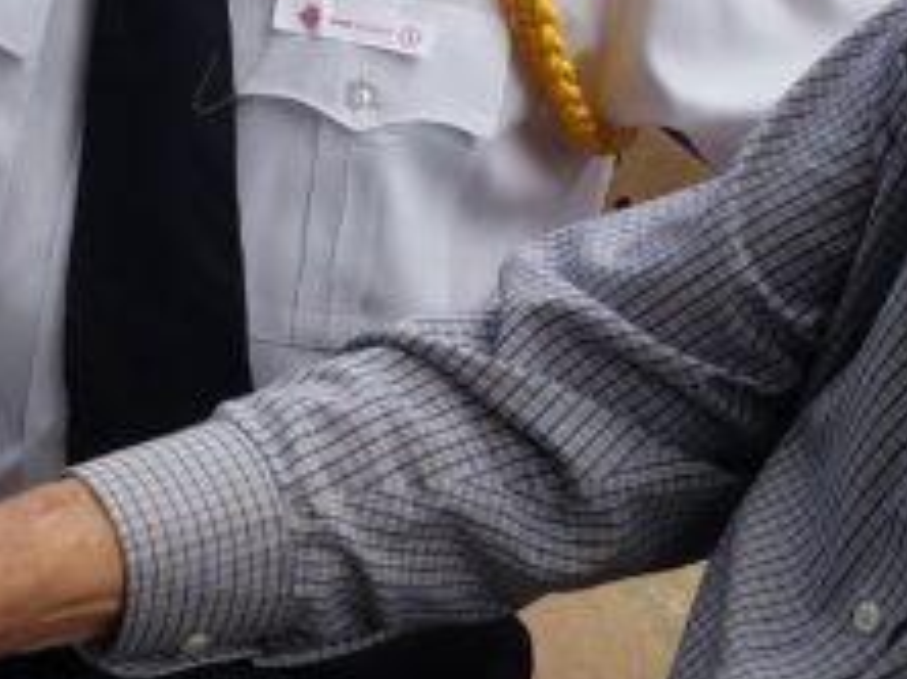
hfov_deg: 16.4
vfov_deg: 12.2
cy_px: 61
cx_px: 355
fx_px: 3141
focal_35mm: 120
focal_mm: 4.2
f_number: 1.7
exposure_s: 1/1428
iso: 50
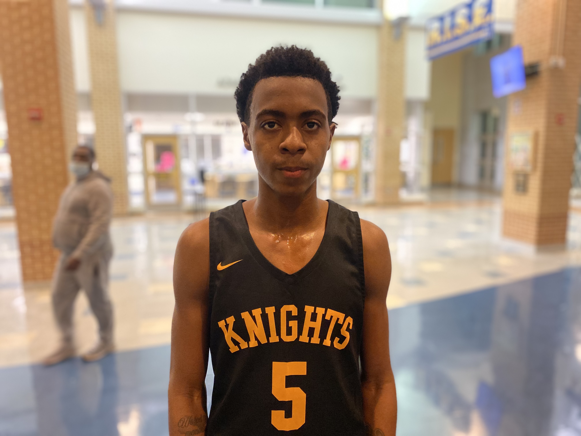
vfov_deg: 53.1
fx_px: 436
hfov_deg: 67.3
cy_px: 218
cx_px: 290
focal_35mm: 26
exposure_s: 1/40
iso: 320
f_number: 1.8
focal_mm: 4.25
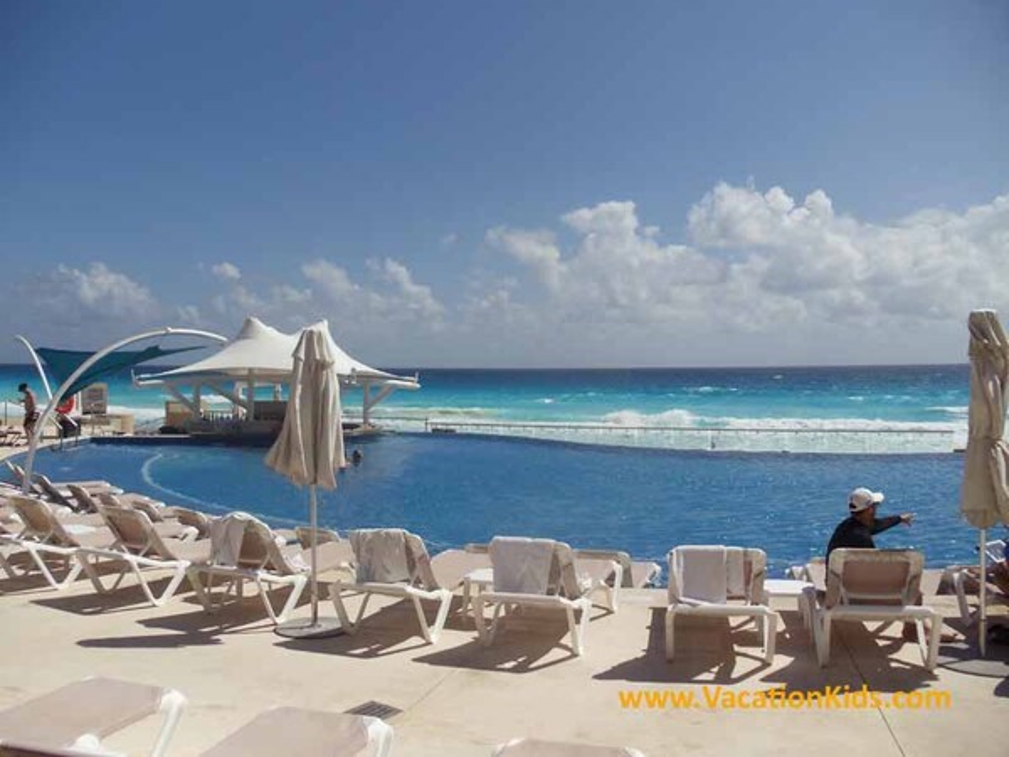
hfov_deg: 42.9
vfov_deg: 32.9
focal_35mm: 44
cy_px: 378
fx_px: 1283
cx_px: 504
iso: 100
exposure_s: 1/800
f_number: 7.1
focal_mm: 6
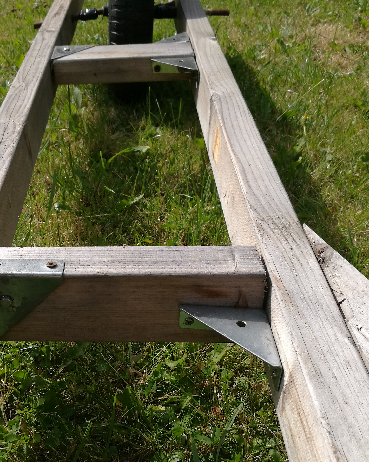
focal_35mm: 44
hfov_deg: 33.7
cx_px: 110
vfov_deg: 41.9
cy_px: 267
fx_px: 601
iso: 50
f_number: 2.2
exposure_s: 1/813
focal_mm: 4.5
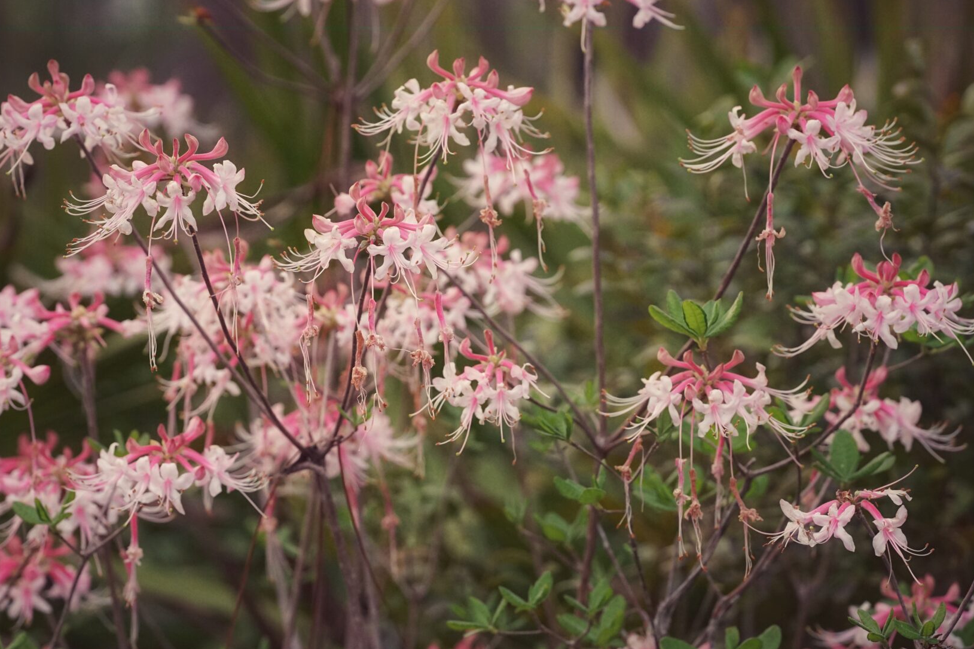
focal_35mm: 132
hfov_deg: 15.5
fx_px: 3571
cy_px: 346
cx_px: 427
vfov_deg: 10.4
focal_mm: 105
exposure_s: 1/2500
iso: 2500
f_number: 4.5
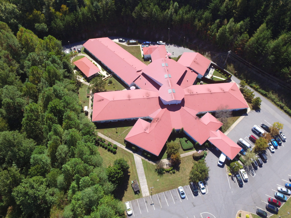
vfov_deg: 66.0
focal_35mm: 20
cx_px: 146
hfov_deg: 81.7
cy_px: 109
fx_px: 168
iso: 100
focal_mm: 3.61
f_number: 2.8
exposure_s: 1/675
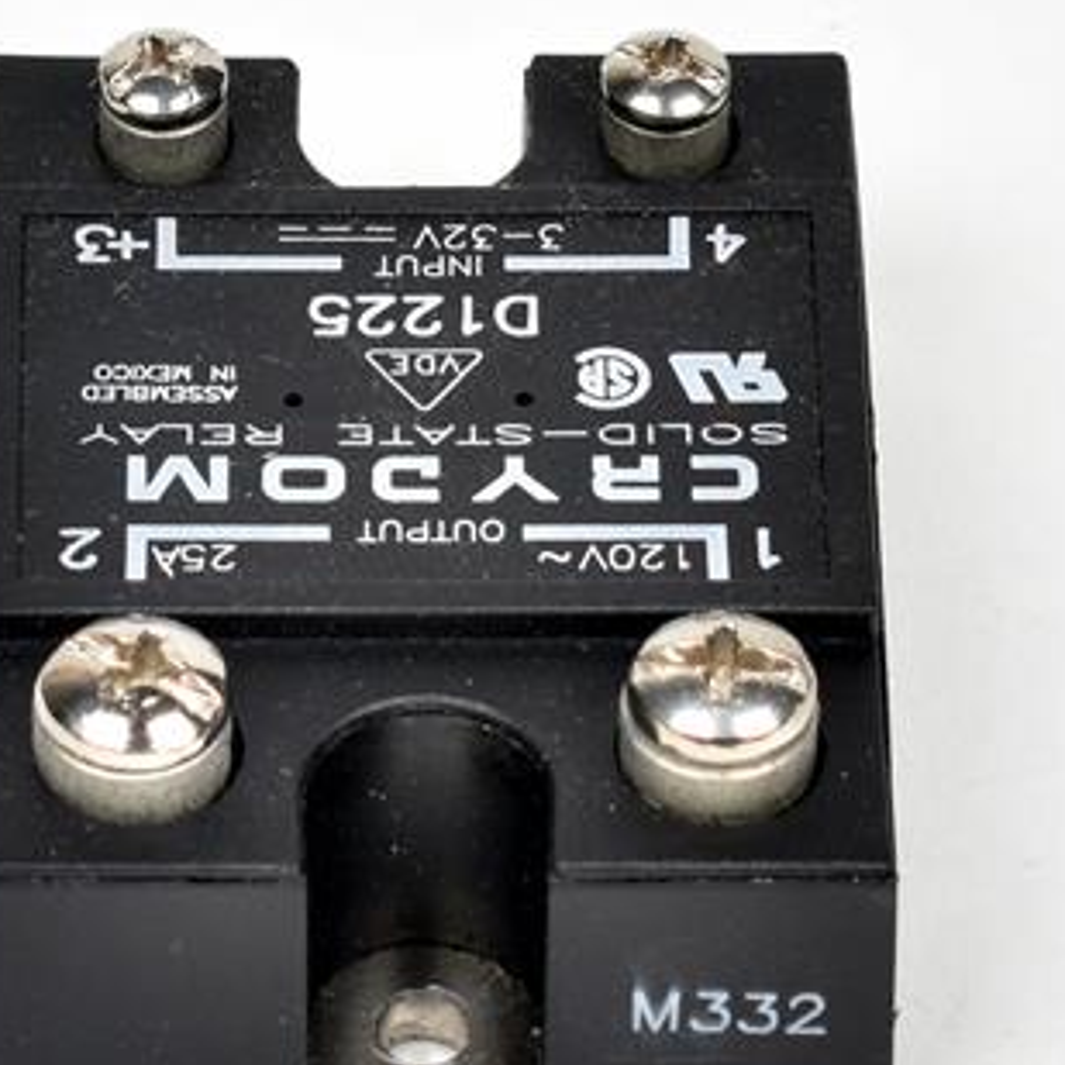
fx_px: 4316
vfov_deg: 14.1
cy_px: 610
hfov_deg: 14.1
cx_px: 486
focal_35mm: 124
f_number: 10
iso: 100
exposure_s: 1/200
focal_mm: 50
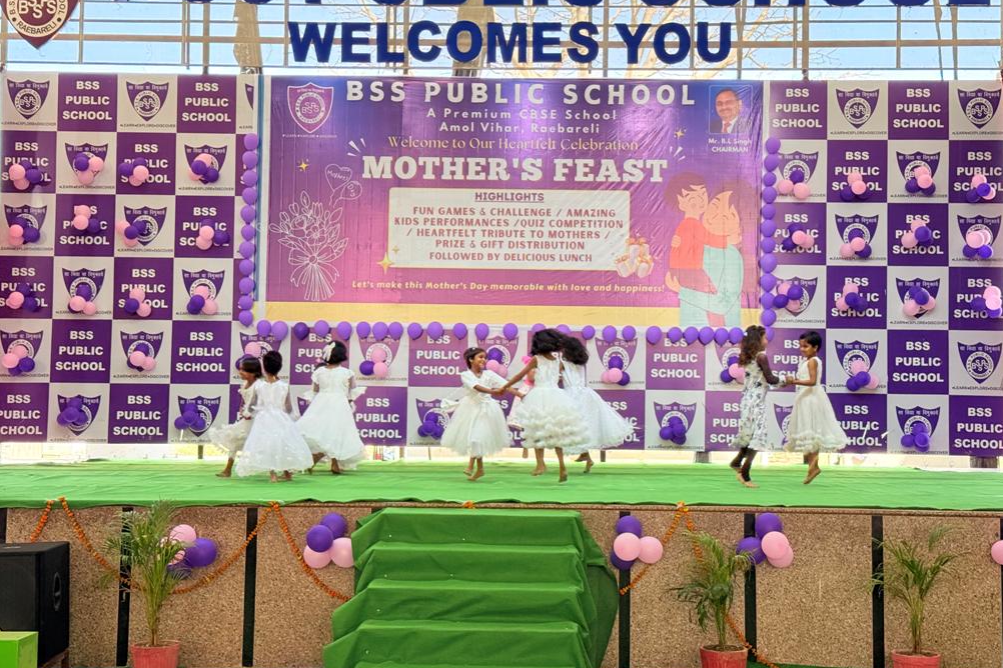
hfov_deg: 38.9
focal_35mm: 51
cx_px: 512
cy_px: 308
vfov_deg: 26.5
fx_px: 1421
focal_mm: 6.76
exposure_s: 1/229
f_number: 1.78
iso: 125
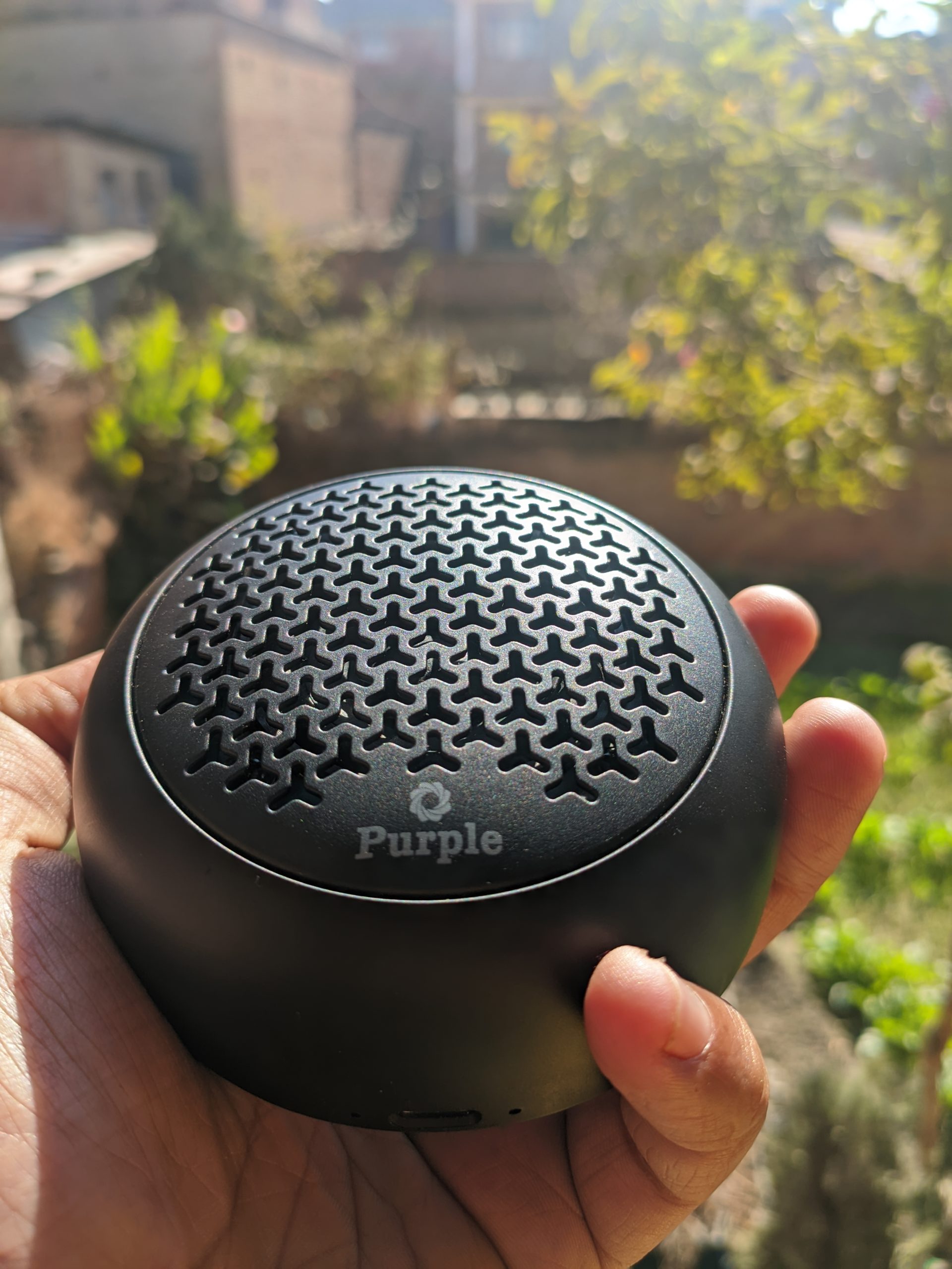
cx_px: 476
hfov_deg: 53.1
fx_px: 953
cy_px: 634
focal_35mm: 26
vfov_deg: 67.3
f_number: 1.75
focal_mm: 4.77
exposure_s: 1/795
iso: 100
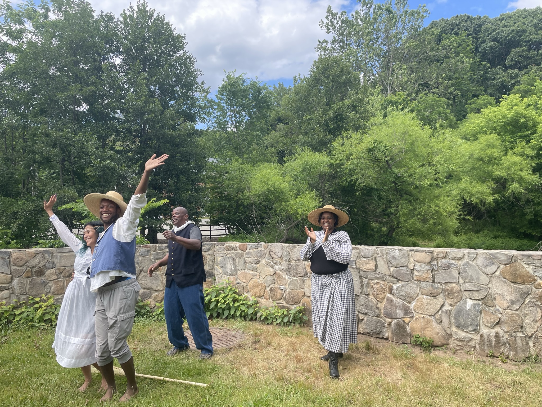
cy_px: 204
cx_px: 271
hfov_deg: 67.3
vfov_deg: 53.1
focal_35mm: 26
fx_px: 407
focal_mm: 4.2
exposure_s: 1/917
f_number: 1.6
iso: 32
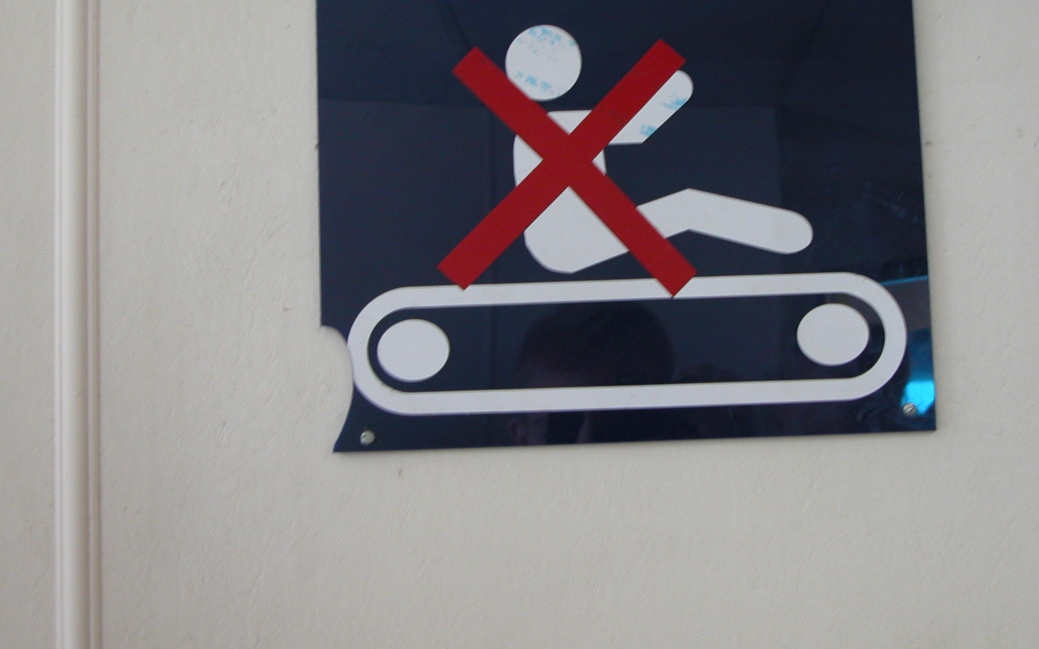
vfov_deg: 19.6
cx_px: 647
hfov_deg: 30.9
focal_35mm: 66
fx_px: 1869
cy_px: 184
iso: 100
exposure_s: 1/6.2
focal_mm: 12.7
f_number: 3
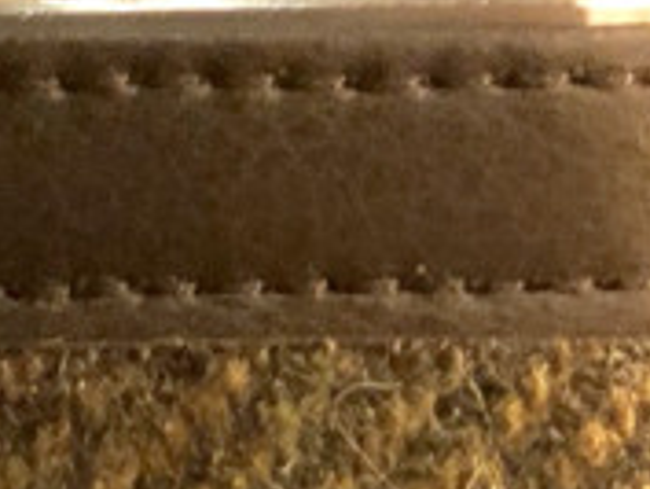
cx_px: -217
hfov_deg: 5.6
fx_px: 6614
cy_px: 827
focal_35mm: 352
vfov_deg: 4.2
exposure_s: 1/9
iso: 160
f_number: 2.4
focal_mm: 6
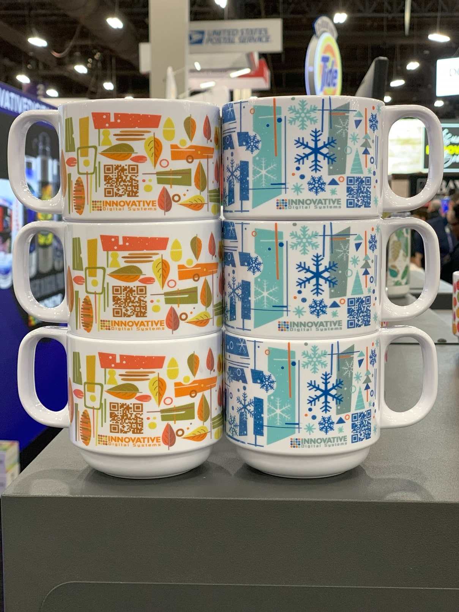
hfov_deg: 28.0
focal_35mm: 52
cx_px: 230
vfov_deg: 36.8
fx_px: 919
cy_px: 306
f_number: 2.4
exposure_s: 1/73
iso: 125
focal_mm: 6
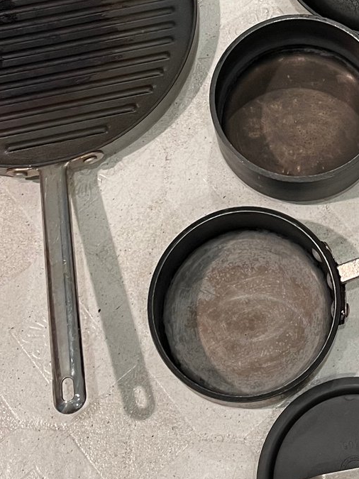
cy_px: 56
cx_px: 338
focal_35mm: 77
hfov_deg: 18.7
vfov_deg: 24.7
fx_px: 1065
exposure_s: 1/60
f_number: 1.6
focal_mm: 5.1
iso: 100
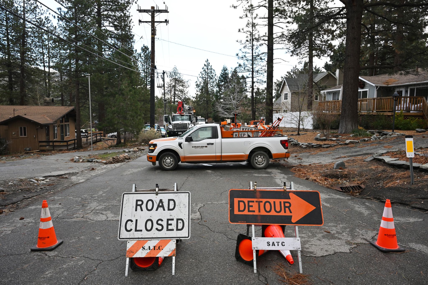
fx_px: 285
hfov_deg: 73.7
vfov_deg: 53.1
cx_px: 214
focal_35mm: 24
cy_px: 142
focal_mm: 24
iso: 1000
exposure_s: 1/400
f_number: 7.1
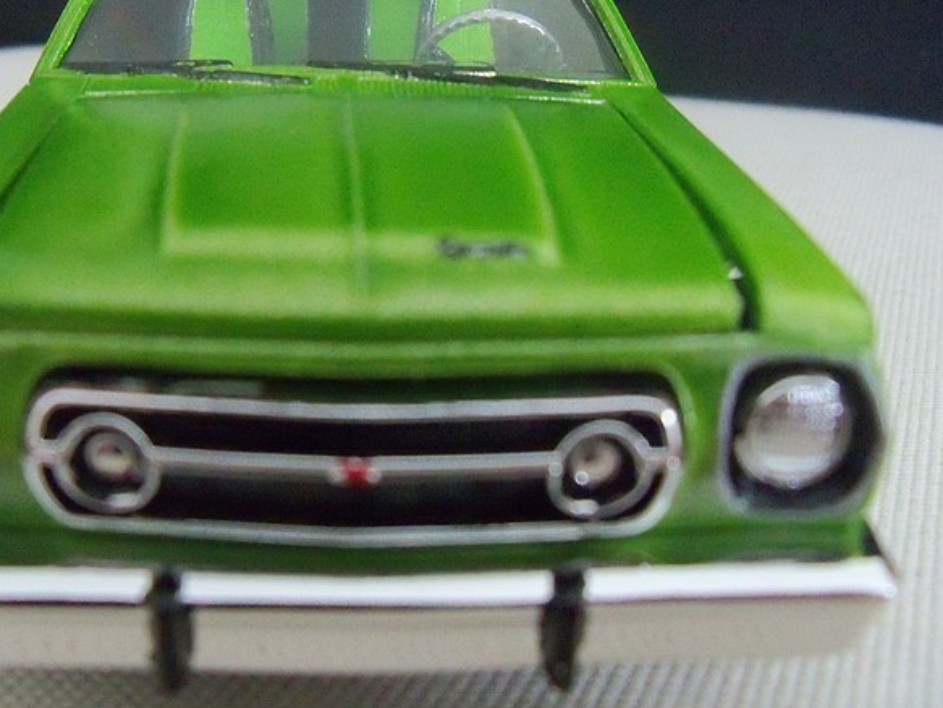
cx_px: 364
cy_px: 267
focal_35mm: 48
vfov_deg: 30.2
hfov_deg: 39.4
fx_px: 1308
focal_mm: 6.2
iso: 1000
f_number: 3.5
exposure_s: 1/40
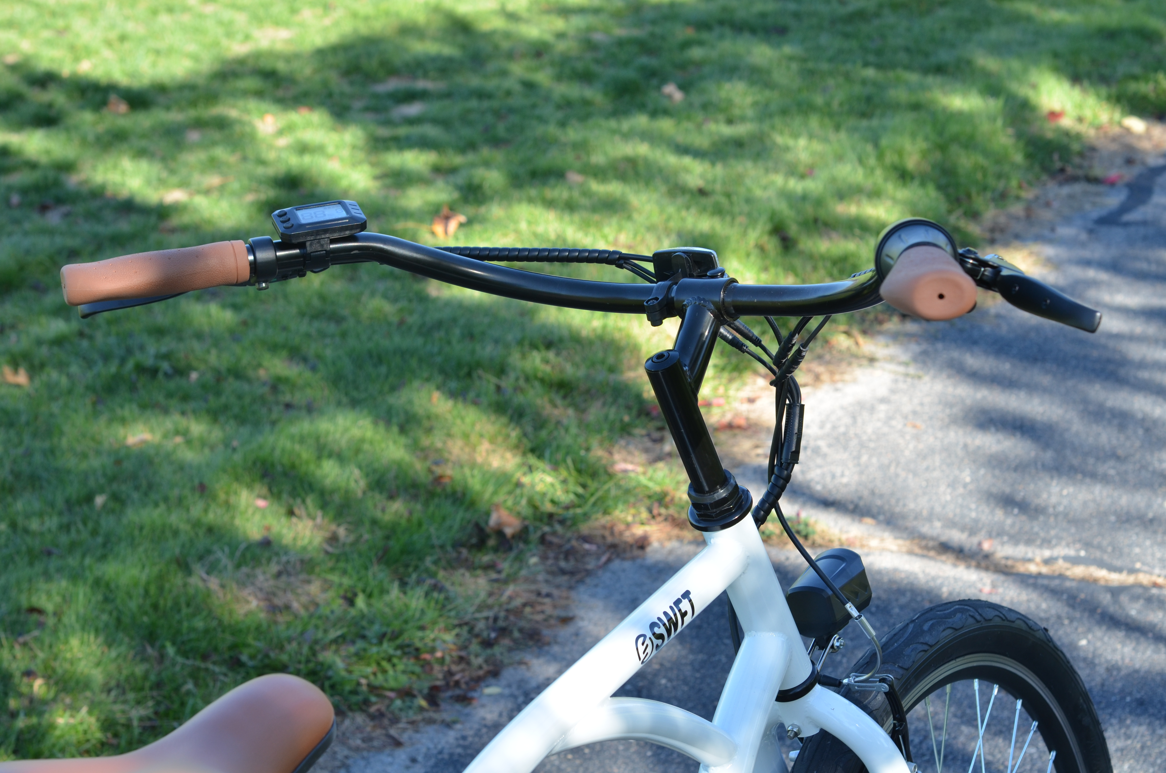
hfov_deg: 27.0
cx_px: 583
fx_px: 2424
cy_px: 386
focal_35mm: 75
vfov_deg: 18.1
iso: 200
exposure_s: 1/160
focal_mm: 50
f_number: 6.3
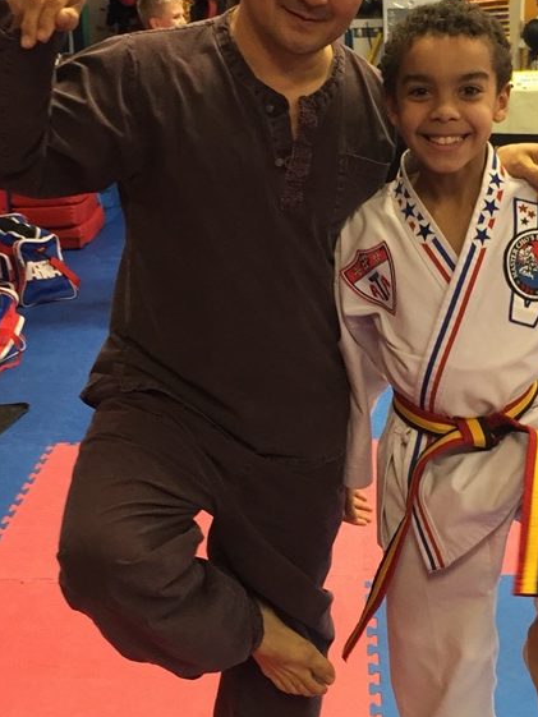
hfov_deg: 23.6
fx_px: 1284
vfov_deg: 31.2
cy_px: 382
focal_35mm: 62
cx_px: 308
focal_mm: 4.15
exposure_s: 1/30
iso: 160
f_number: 2.2
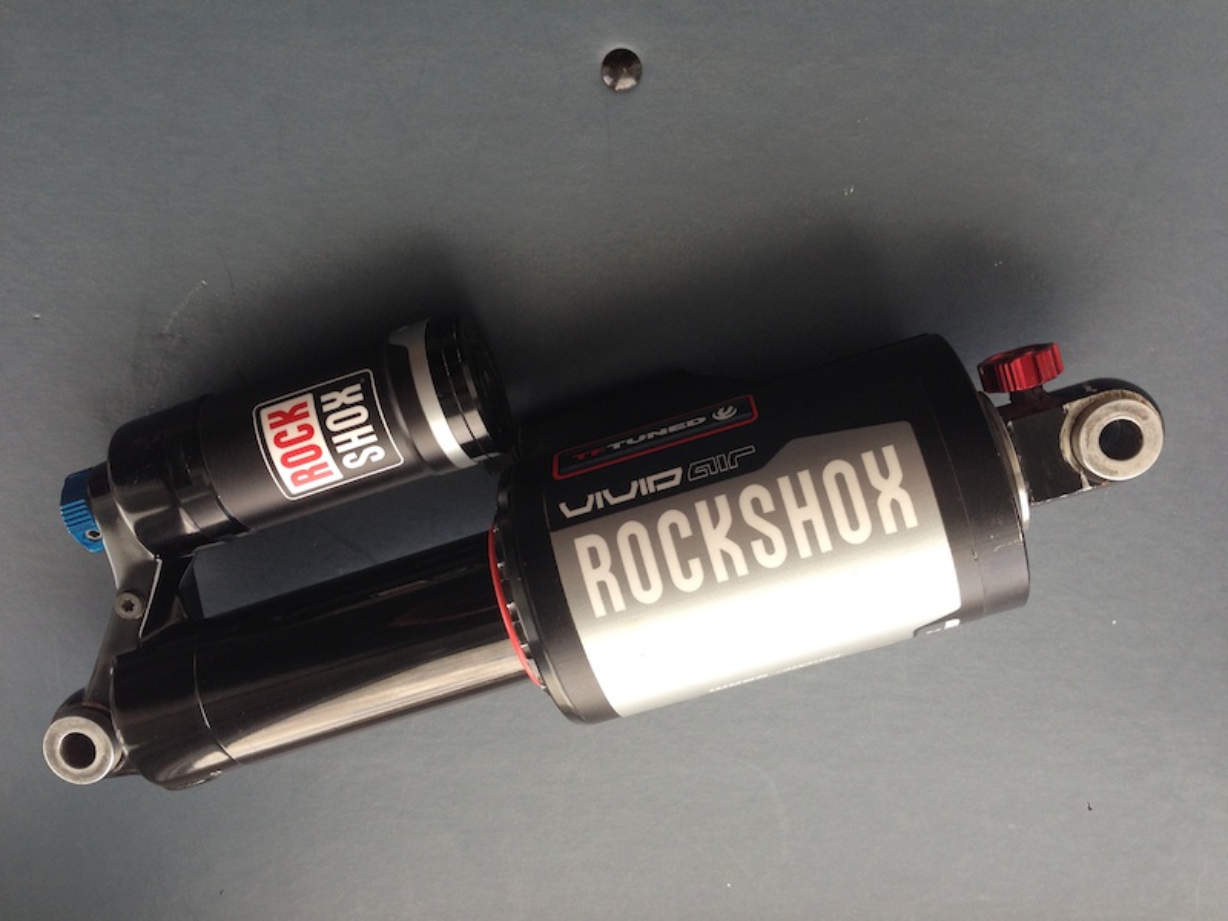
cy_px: 460
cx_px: 614
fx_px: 1171
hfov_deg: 55.4
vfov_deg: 42.9
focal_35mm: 33
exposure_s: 1/120
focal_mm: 4.12
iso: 64
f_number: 2.4
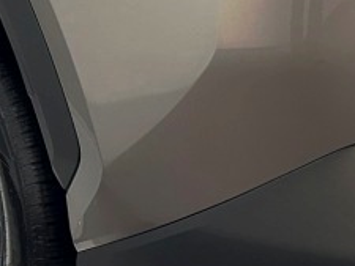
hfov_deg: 18.0
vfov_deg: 13.1
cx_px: 189
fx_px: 1118
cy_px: -88
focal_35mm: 109
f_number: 1.78
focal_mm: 6.86
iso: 500
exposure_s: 1/60
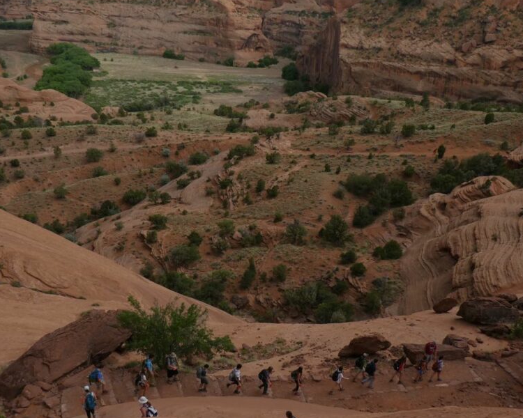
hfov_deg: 55.7
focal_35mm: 32
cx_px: 266
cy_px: 259
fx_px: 495
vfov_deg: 45.4
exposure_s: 1/200
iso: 80
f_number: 3.3
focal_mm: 4.3
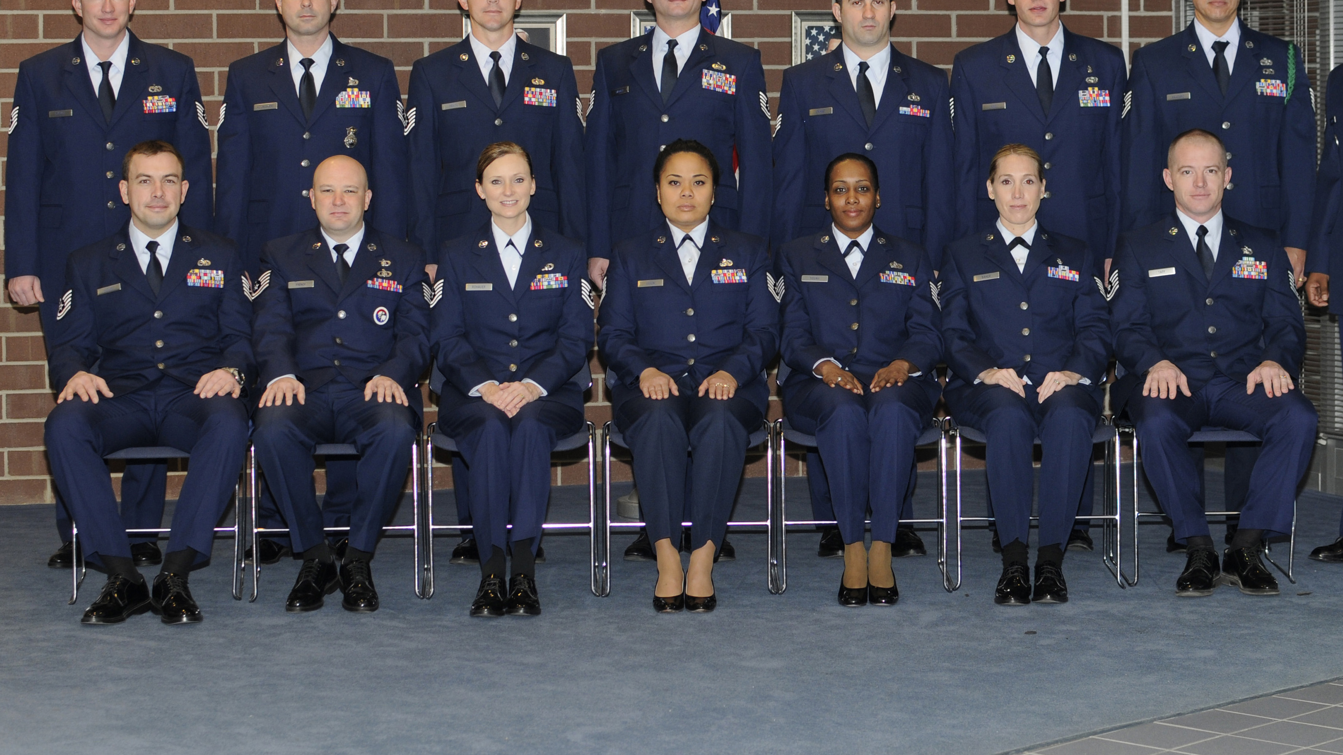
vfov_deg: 18.9
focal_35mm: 64
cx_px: 743
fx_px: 2265
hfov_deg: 33.0
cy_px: 274
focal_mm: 35
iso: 250
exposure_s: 1/60
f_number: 3.5
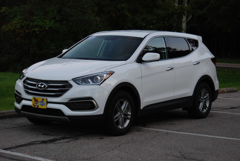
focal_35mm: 82
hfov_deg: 24.6
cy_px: 80
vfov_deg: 16.6
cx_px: 120
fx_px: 551
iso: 400
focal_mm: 55
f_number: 4.5
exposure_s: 1/60
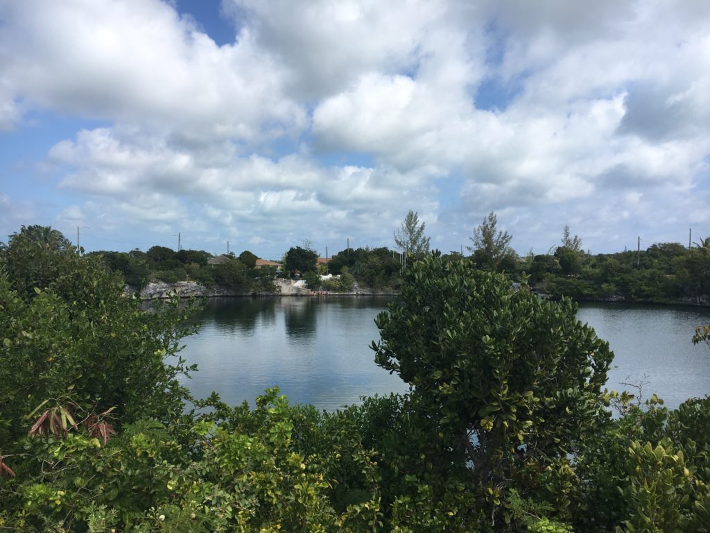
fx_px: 595
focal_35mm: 29
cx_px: 355
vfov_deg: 48.2
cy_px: 266
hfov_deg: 61.7
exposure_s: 1/1832
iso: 25
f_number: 2.2
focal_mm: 4.15
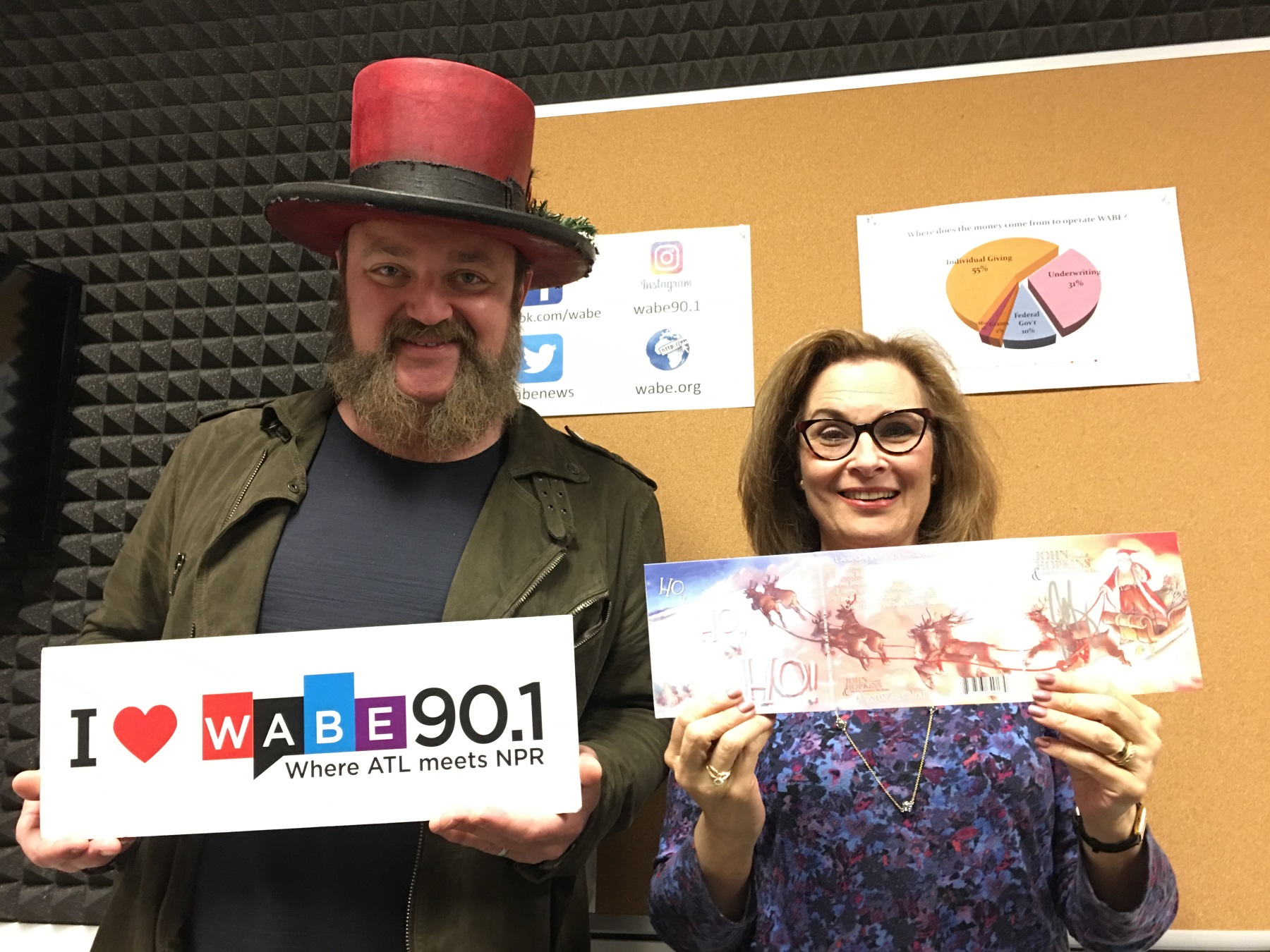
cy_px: 476
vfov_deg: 48.2
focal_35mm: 29
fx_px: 1064
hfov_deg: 61.7
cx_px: 635
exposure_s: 1/4
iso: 50
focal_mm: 4.15
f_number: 2.2
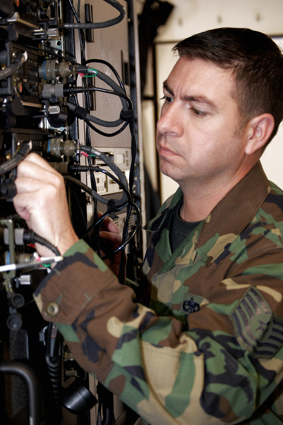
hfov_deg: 16.5
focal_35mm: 82
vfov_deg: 24.6
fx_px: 974
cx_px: 142
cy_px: 212
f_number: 4
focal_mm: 55
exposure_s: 1/60
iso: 400
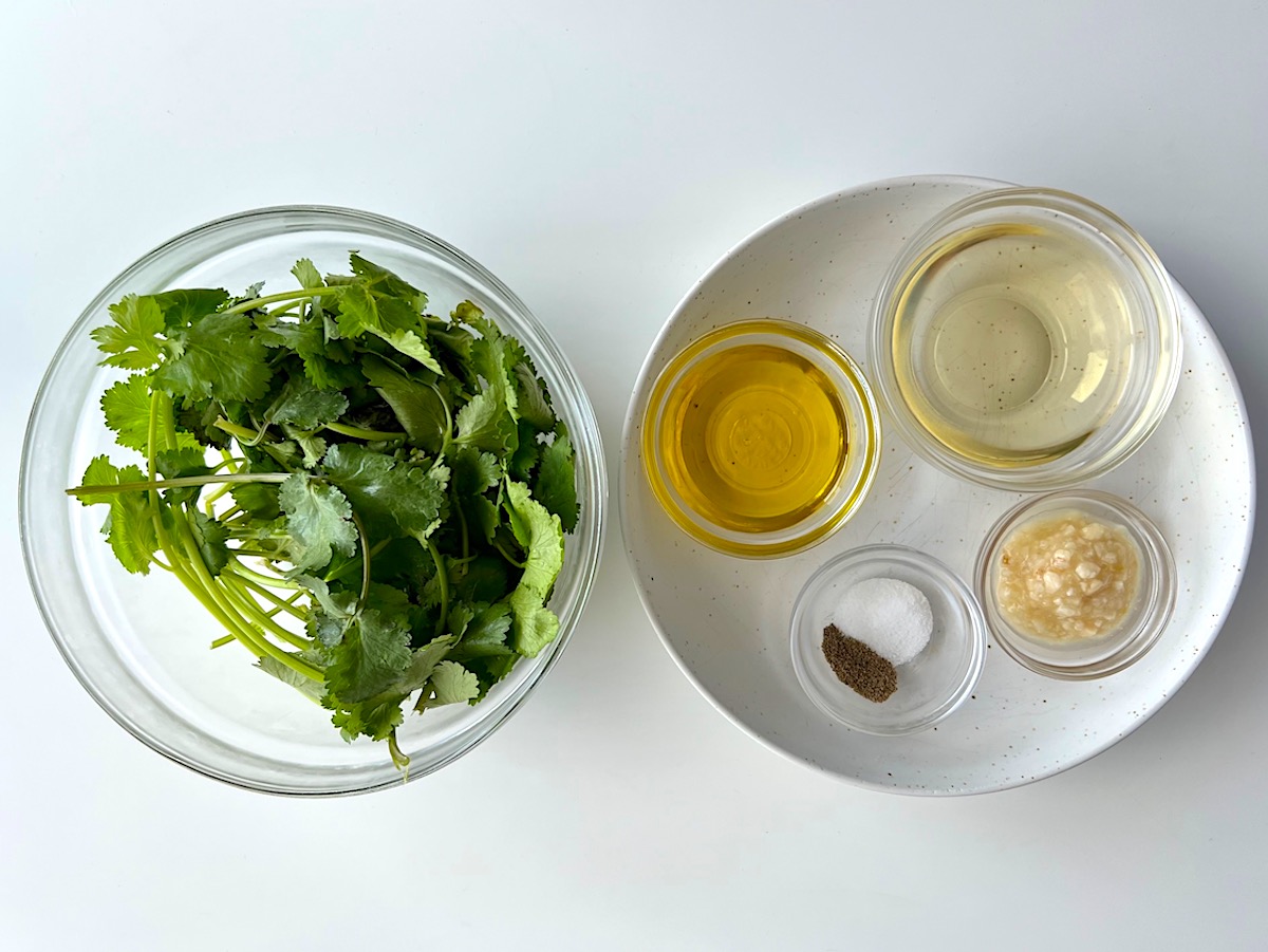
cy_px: 476
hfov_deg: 67.3
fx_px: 953
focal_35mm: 26
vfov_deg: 53.1
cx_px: 634
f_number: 1.5
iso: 50
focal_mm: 5.7
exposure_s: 1/365
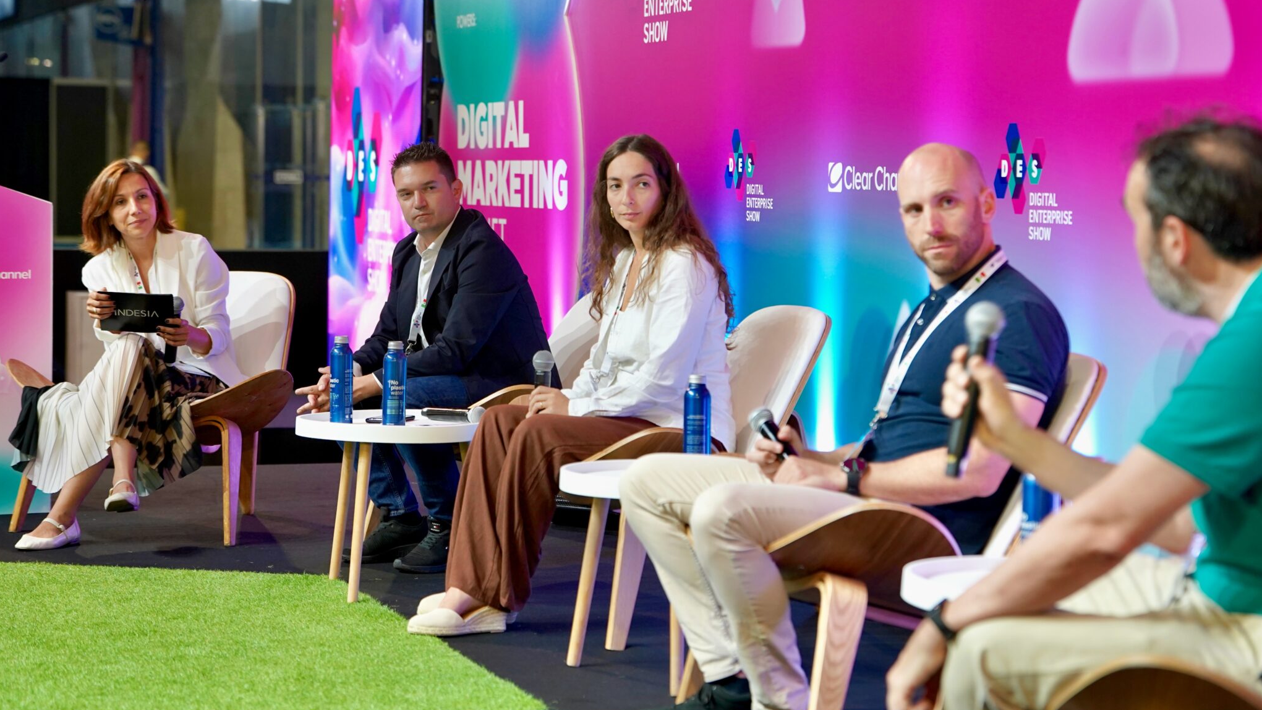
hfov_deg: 25.6
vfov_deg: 14.6
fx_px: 2777
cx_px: 630
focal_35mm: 83
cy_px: 309
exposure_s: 1/160
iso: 1000
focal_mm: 79
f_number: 4
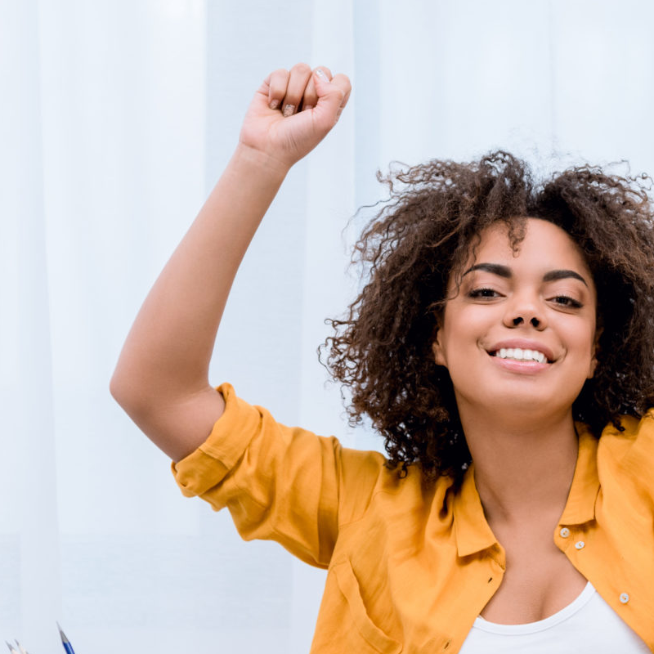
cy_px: 407
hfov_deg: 7.9
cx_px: 461
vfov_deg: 7.9
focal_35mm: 222
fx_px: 4745
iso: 200
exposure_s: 1/160
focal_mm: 102
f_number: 3.5
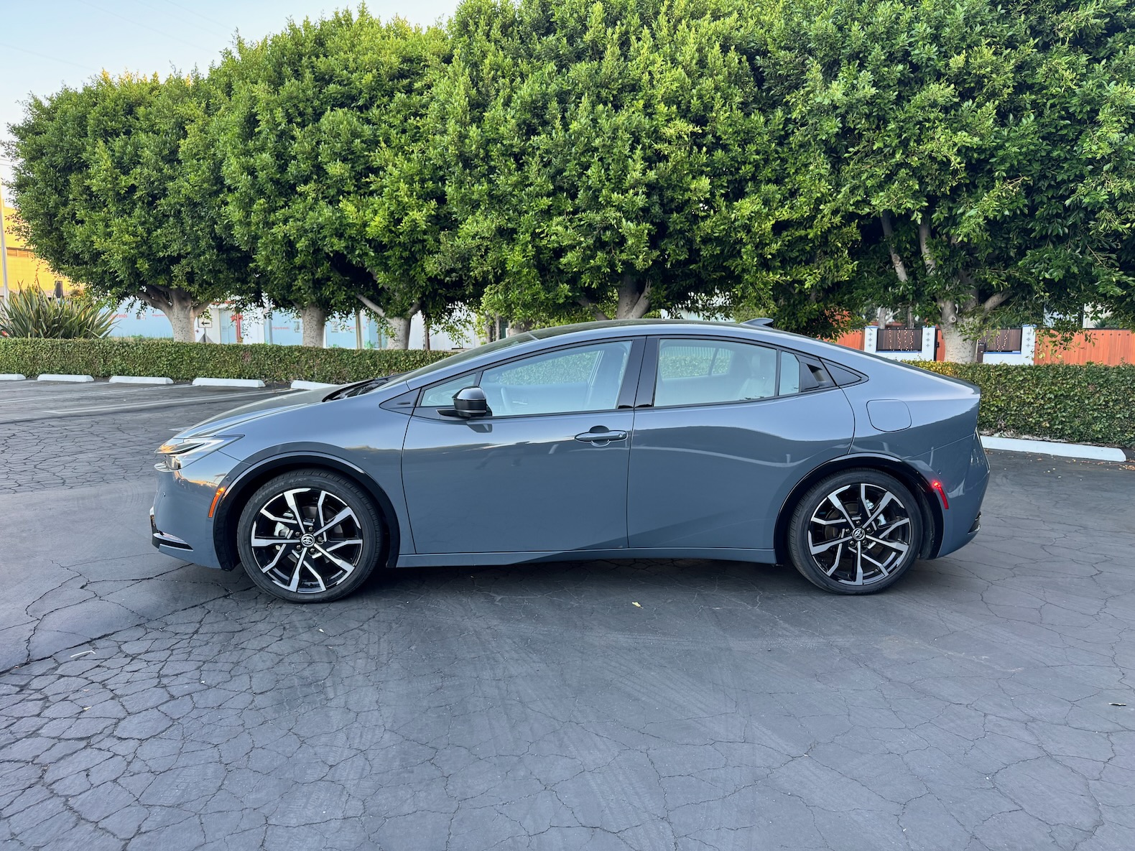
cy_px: 426
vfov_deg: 56.8
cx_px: 568
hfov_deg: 71.6
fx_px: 787
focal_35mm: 24
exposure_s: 1/121
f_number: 1.78
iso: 125
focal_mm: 6.76
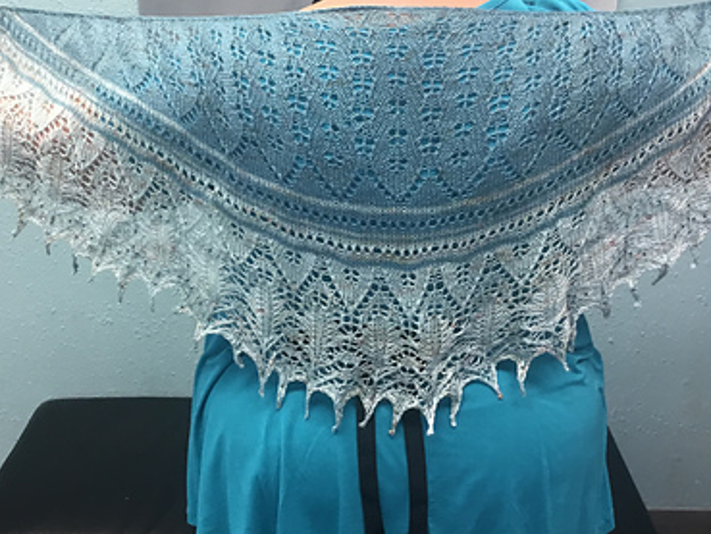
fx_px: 863
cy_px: 184
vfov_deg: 34.1
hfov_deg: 44.5
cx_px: 281
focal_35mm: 42
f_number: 2.4
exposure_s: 1/30
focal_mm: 3.3
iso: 64
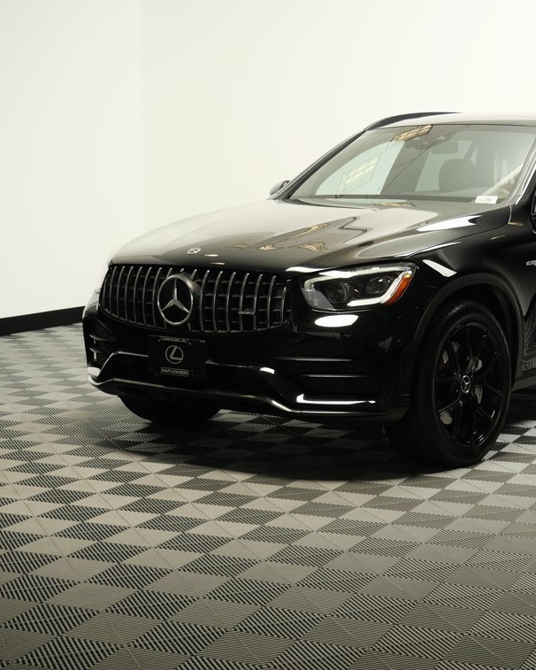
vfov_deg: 28.7
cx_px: 432
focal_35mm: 66
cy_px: 334
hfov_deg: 22.8
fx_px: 1308
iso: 200
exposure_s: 1/200
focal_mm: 25
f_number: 4.5
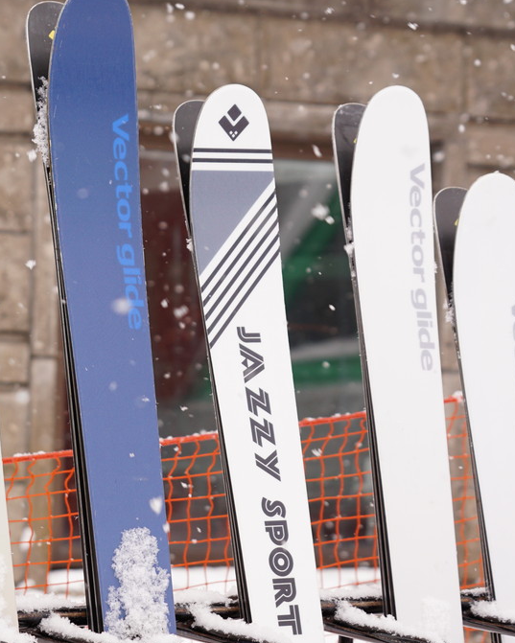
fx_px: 3581
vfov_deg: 10.3
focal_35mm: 188
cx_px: -10
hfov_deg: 8.2
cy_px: 336
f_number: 4
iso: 100
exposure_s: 1/160
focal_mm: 70
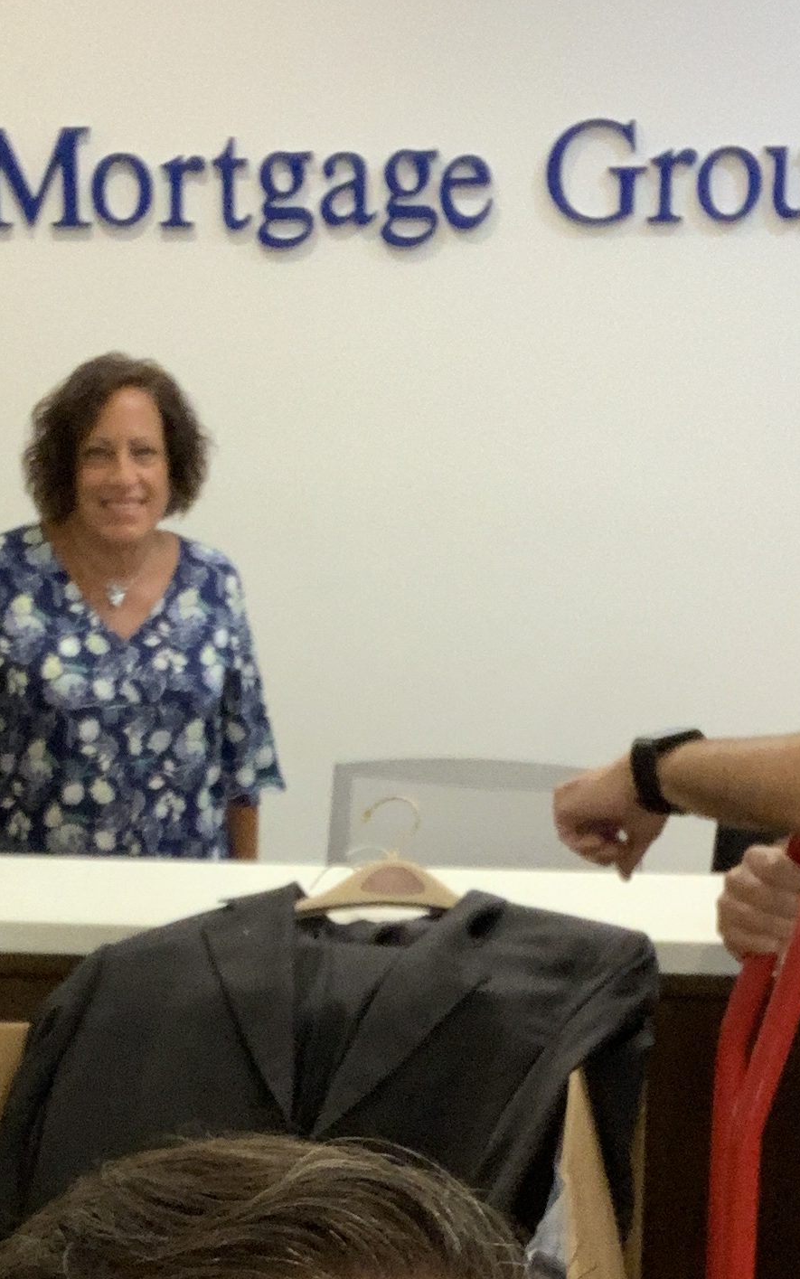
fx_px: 2580
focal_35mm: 74
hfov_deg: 17.6
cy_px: 1113
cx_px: 279
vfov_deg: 27.0
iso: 250
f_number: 2.2
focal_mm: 2.87
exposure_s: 1/40
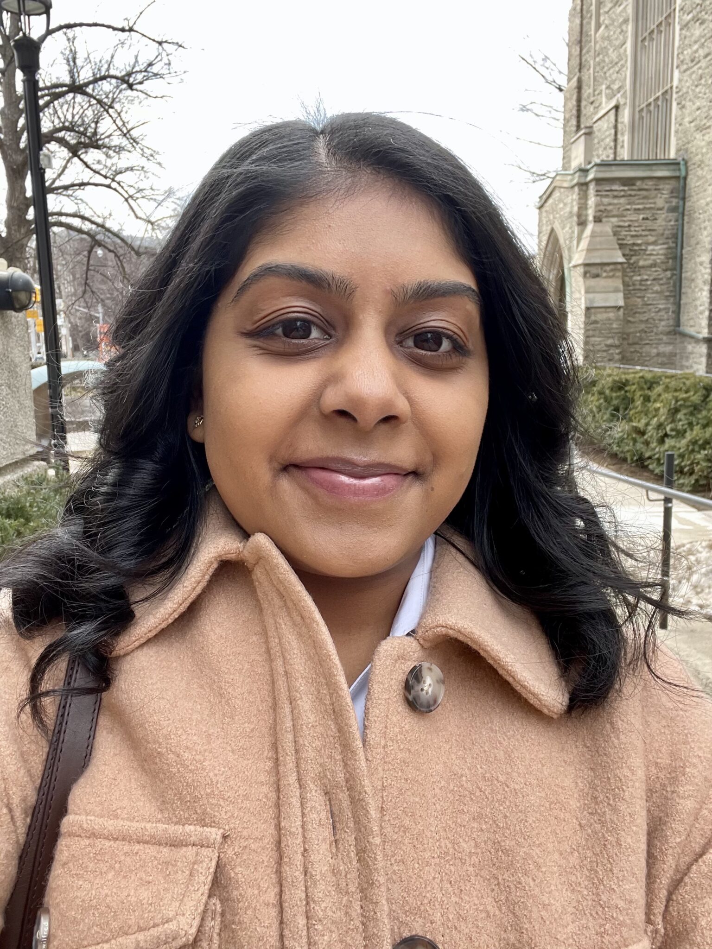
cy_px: 474
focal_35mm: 30
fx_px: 823
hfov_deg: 46.8
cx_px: 356
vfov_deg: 60.0
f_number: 2.2
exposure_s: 1/121
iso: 32
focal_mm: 2.71
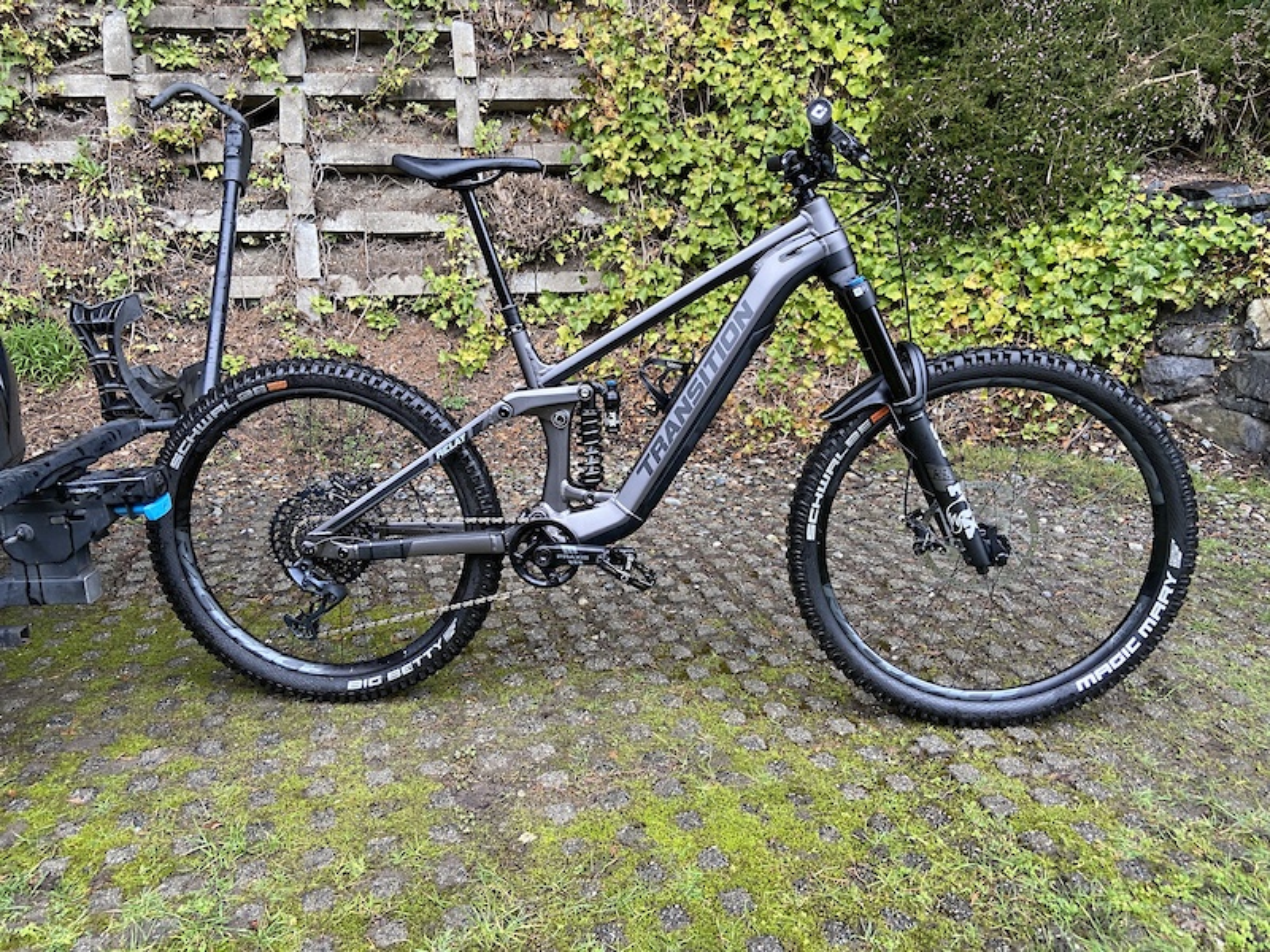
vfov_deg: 53.1
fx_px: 954
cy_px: 476
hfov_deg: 67.3
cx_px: 635
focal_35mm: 26
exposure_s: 1/92
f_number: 1.8
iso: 125
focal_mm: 4.25
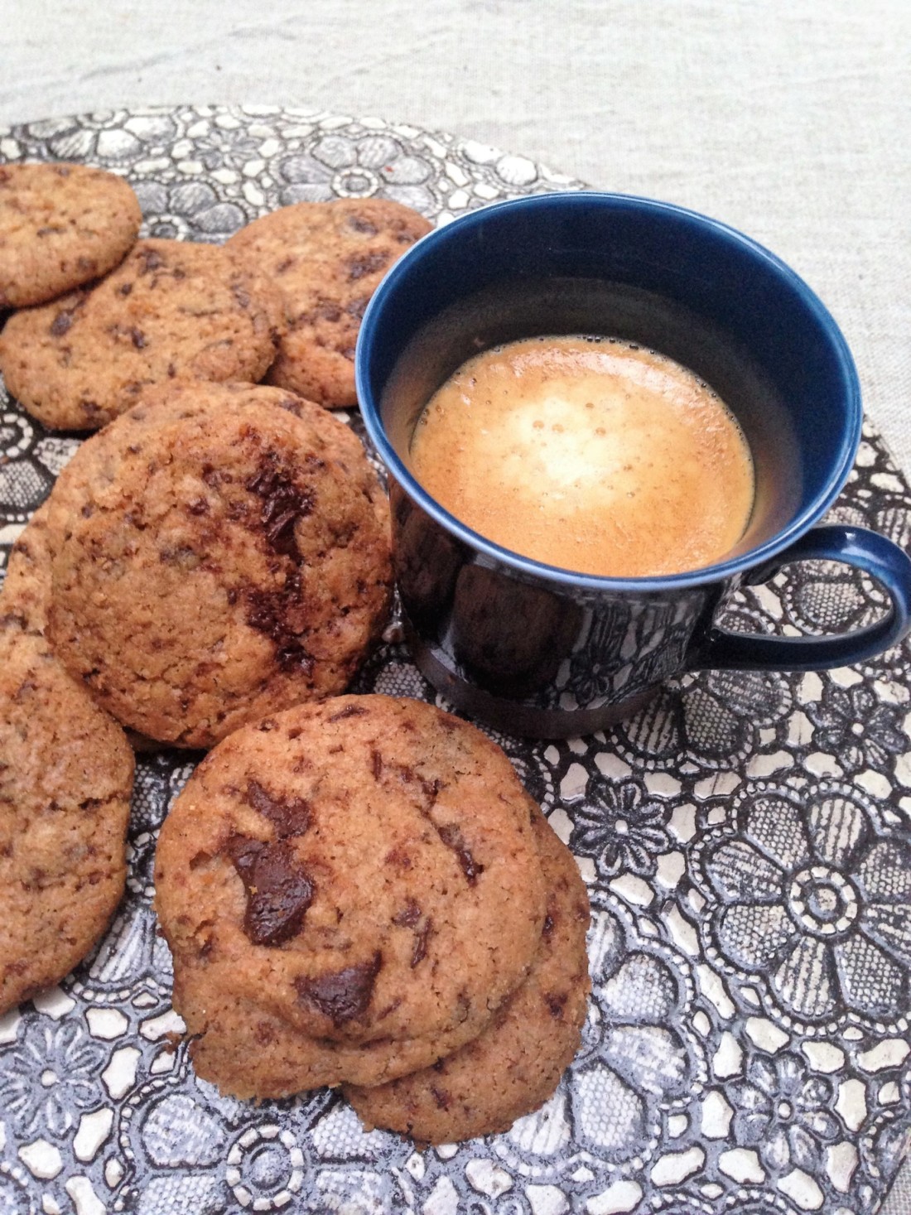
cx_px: 456
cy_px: 608
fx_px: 1158
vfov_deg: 55.4
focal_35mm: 33
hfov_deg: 42.9
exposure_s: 1/20
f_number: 2.4
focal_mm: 4.12
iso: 200
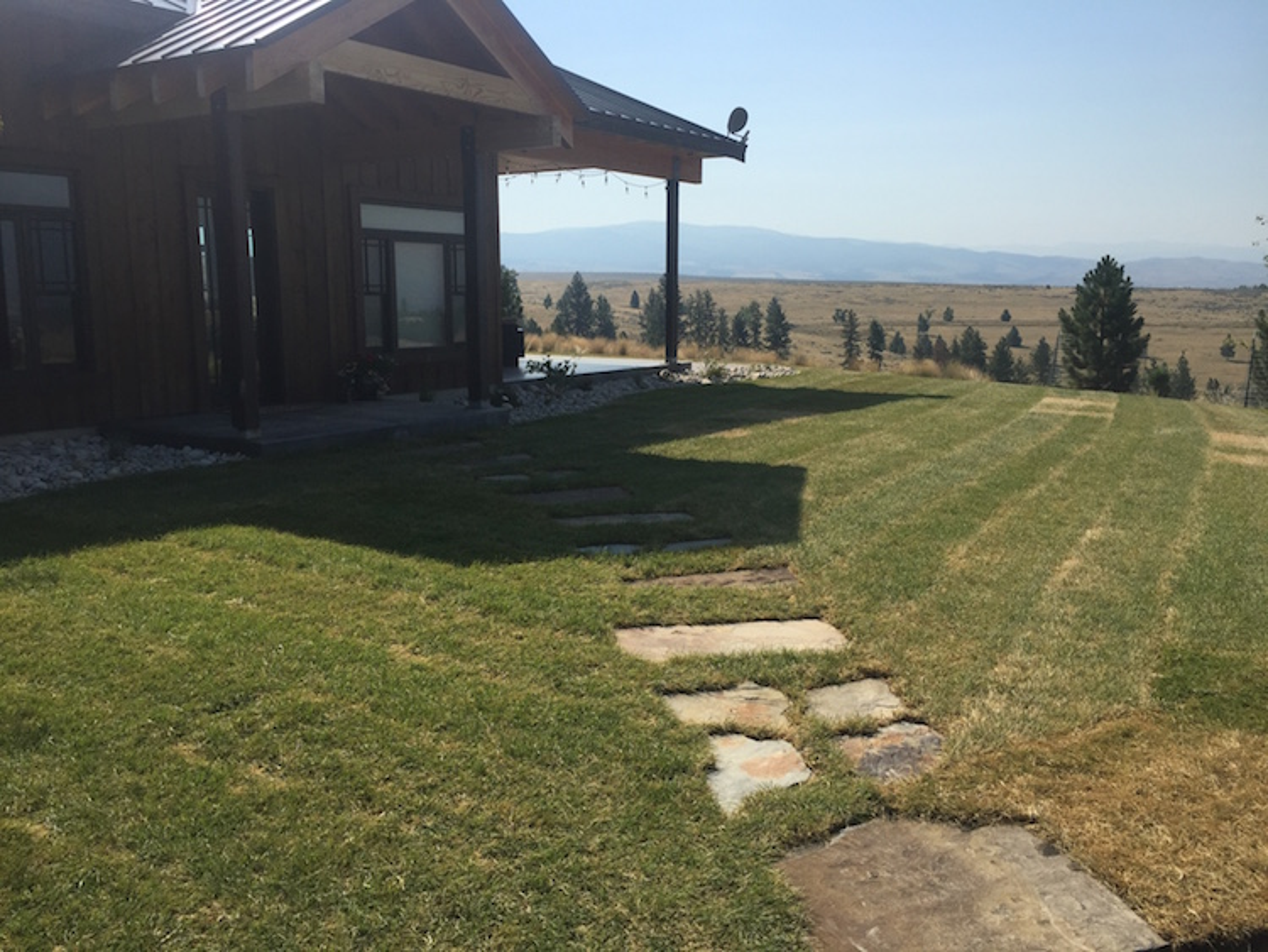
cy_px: 476
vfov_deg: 48.3
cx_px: 634
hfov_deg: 61.6
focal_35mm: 29
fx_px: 1063
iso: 32
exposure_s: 1/2475
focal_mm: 4.15
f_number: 2.2
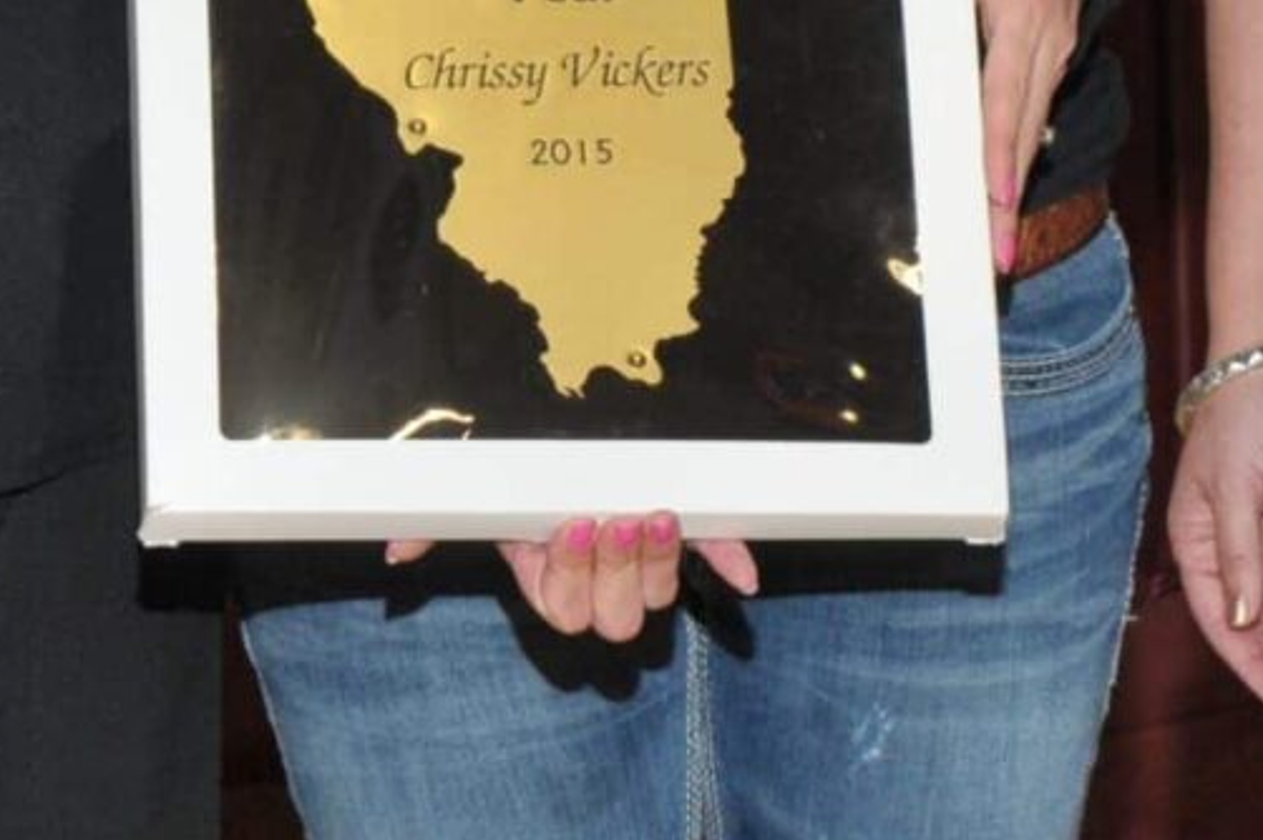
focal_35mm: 269
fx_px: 9431
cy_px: -586
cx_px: 526
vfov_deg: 5.0
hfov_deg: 7.7
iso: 400
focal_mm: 44
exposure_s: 1/100
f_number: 6.3
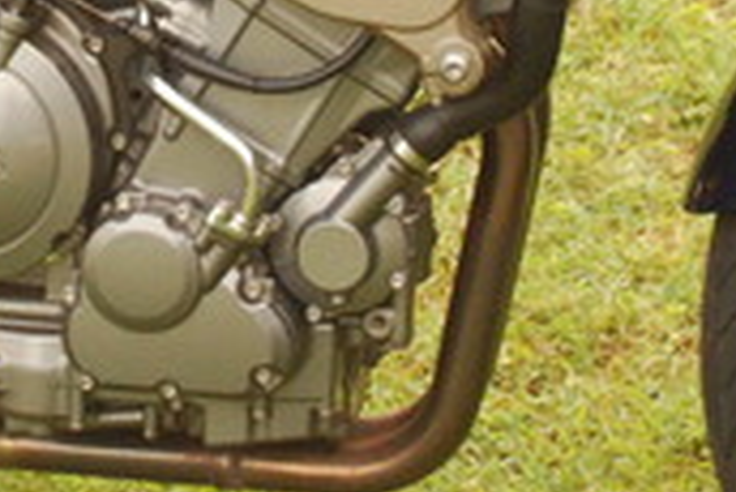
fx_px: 4999
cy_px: -376
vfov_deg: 5.5
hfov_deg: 8.3
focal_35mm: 244
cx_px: -124
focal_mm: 35
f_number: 5.3
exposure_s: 1/200
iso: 800
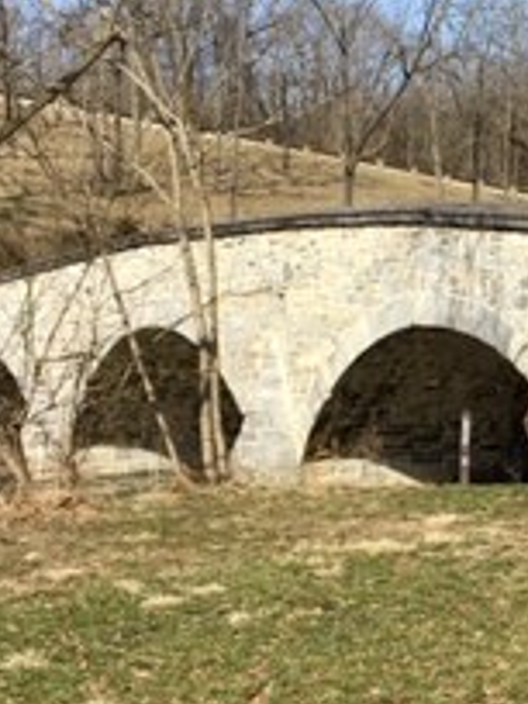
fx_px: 1851
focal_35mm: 91
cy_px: 338
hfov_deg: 15.7
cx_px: 600
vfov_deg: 21.5
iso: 25
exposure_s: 1/1672
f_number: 2.2
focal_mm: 4.15
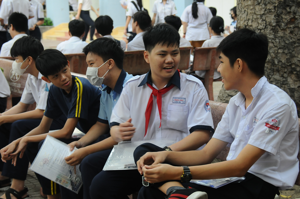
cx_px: 150
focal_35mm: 90
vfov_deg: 15.1
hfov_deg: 22.6
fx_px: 749
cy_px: 100
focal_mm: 60
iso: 800
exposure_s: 1/80
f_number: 5.3
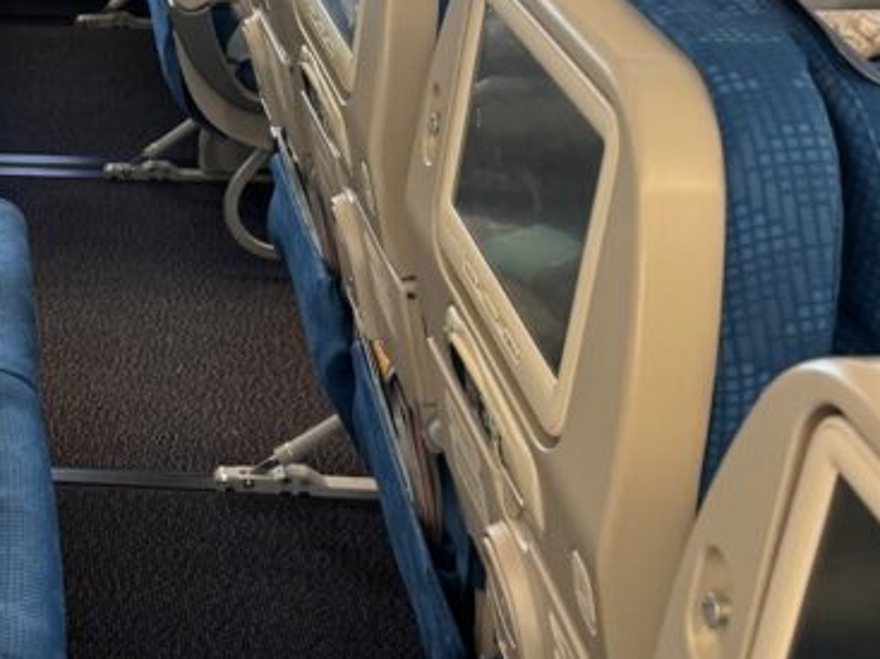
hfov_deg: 26.0
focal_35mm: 67
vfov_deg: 21.8
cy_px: 185
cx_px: -168
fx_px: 1703
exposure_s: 1/67
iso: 200
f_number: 1.78
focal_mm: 6.76
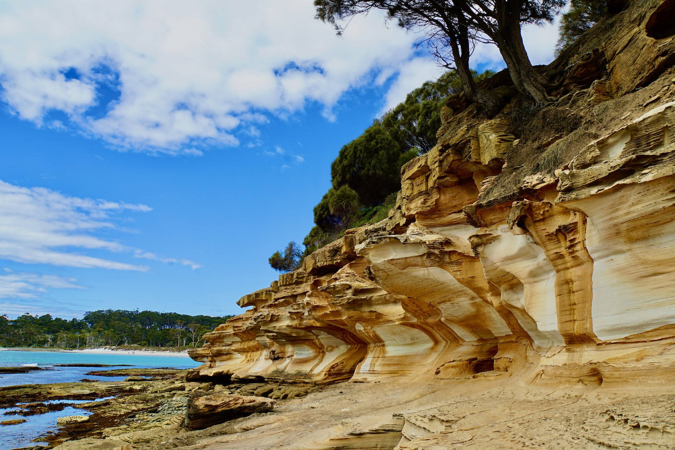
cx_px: 338
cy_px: 225
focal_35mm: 27
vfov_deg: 47.9
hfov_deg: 67.4
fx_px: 506
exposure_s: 1/80
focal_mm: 18
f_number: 14
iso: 100
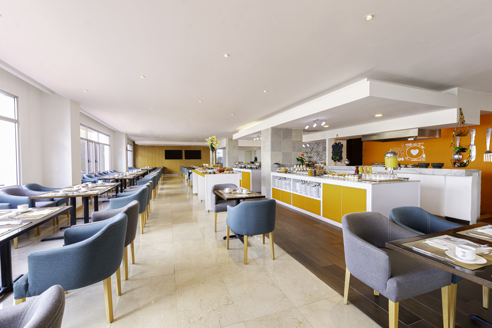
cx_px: 246
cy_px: 164
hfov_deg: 100.4
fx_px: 205
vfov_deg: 77.3
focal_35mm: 15
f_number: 8
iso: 100
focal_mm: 10
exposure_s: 1/2.5
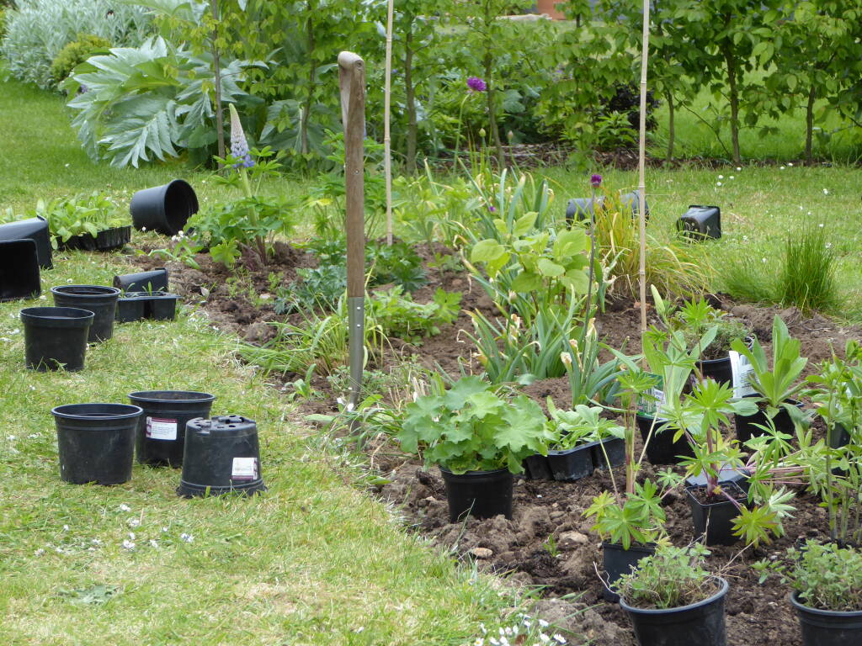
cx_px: 431
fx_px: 3436
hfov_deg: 14.3
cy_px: 323
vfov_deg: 10.7
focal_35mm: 138
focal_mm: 22.3
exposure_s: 1/60
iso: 160
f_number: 5.2
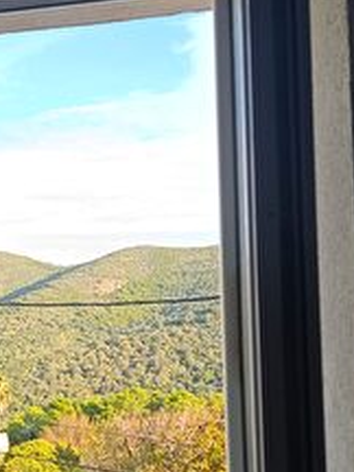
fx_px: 764
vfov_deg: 34.0
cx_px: 36
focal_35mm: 56
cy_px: 316
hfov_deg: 25.3
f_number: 1.6
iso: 50
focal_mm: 6.14
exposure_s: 1/107
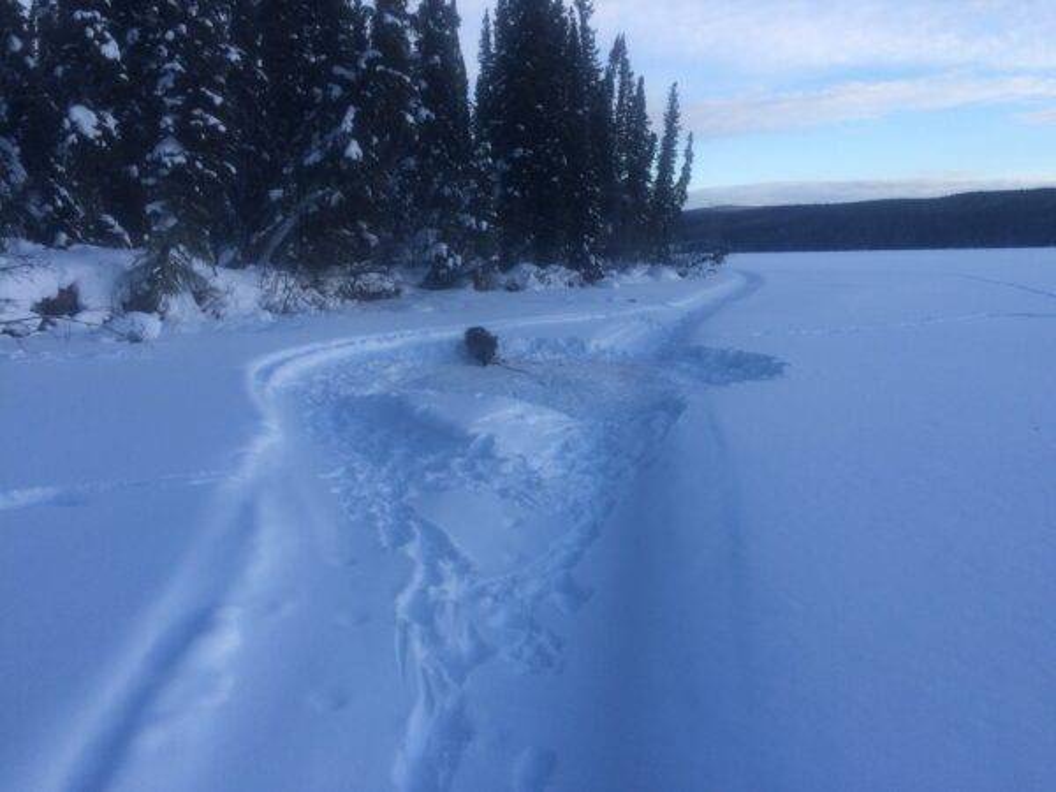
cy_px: 396
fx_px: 885
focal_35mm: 29
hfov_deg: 61.7
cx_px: 528
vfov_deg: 48.2
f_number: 2.2
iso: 32
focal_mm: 4.15
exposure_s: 1/873
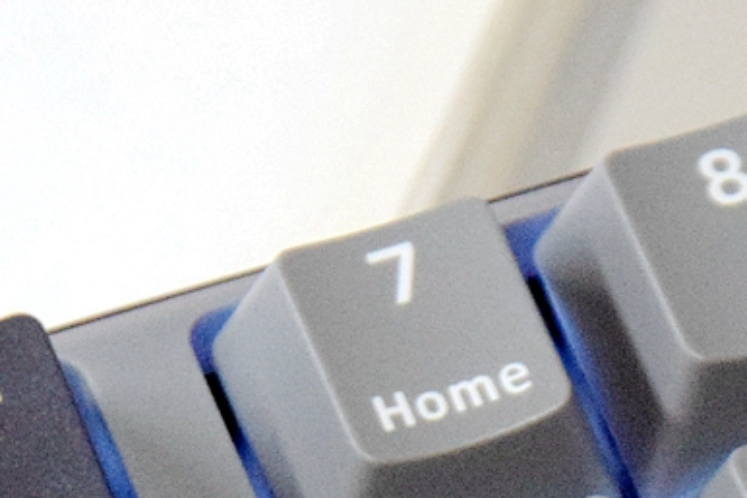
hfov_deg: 3.2
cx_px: 555
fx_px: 13357
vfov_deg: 2.1
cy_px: 880
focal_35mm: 644
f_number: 5.6
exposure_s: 1/125
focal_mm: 92
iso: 2800
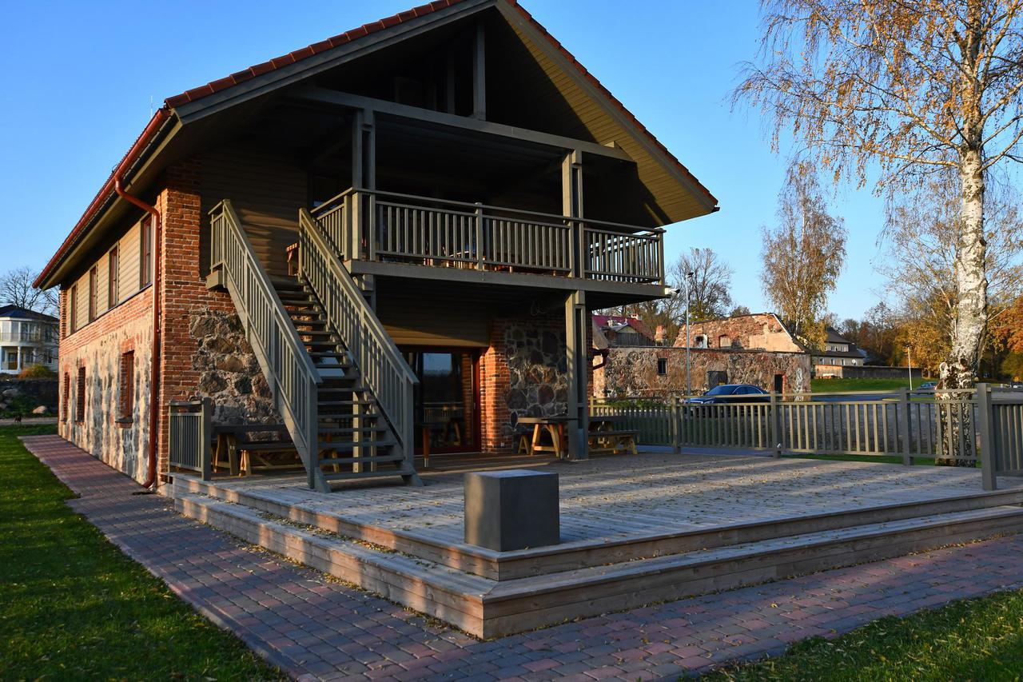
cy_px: 341
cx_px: 512
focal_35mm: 30
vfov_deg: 43.6
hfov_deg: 61.9
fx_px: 852
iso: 640
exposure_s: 1/320
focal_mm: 20
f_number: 9
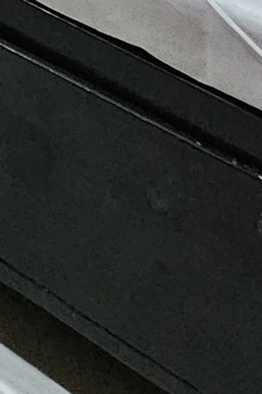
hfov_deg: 10.6
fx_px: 1114
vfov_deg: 12.9
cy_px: -645
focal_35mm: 102
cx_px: -448
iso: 800
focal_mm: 2.2
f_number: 2.2
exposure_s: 1/25
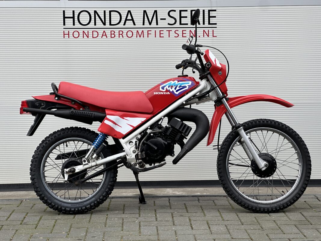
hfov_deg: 25.3
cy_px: 120
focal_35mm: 77
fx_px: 714
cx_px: 160
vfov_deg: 19.1
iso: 40
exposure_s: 1/100
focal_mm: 9
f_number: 2.8
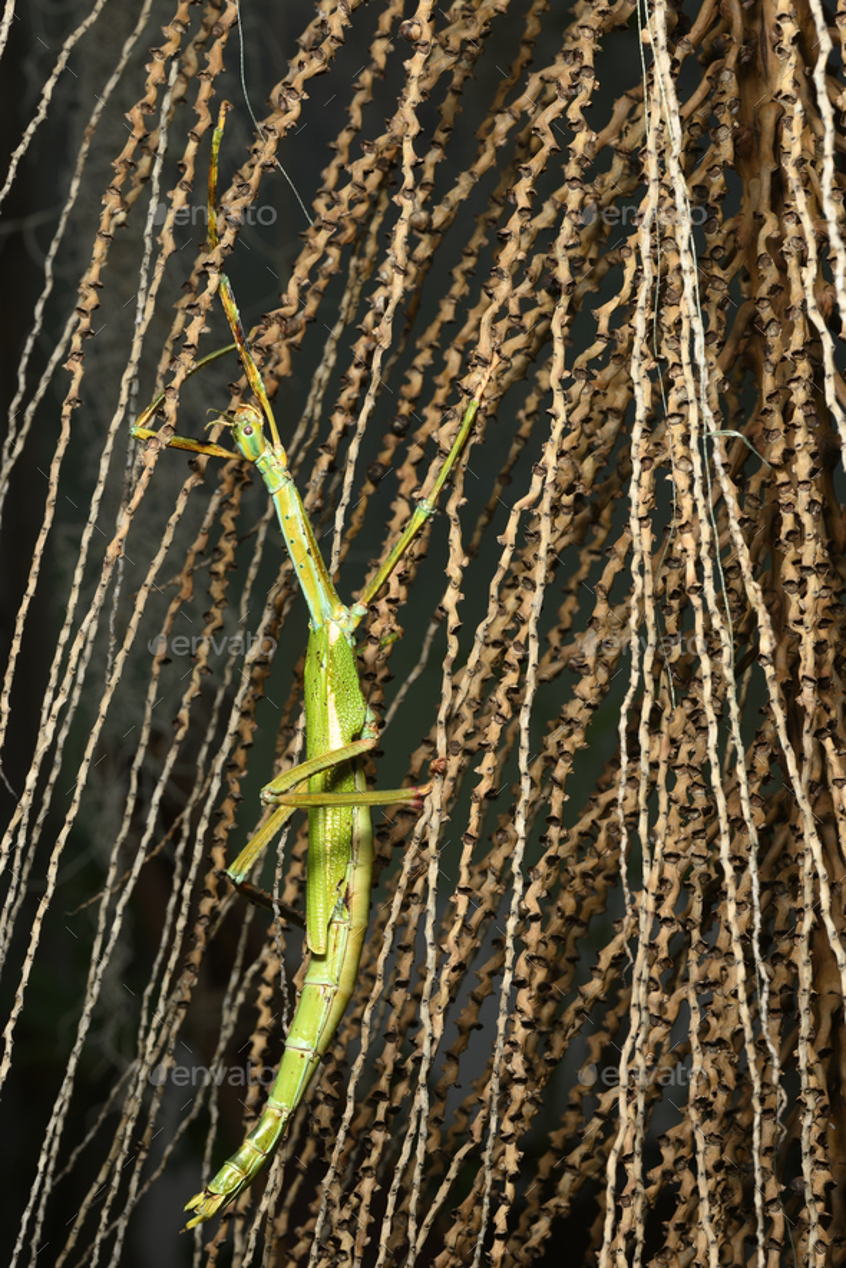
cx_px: 423
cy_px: 634
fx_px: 4755
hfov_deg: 10.2
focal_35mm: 135
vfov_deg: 15.2
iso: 100
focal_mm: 135
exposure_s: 1/60
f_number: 13
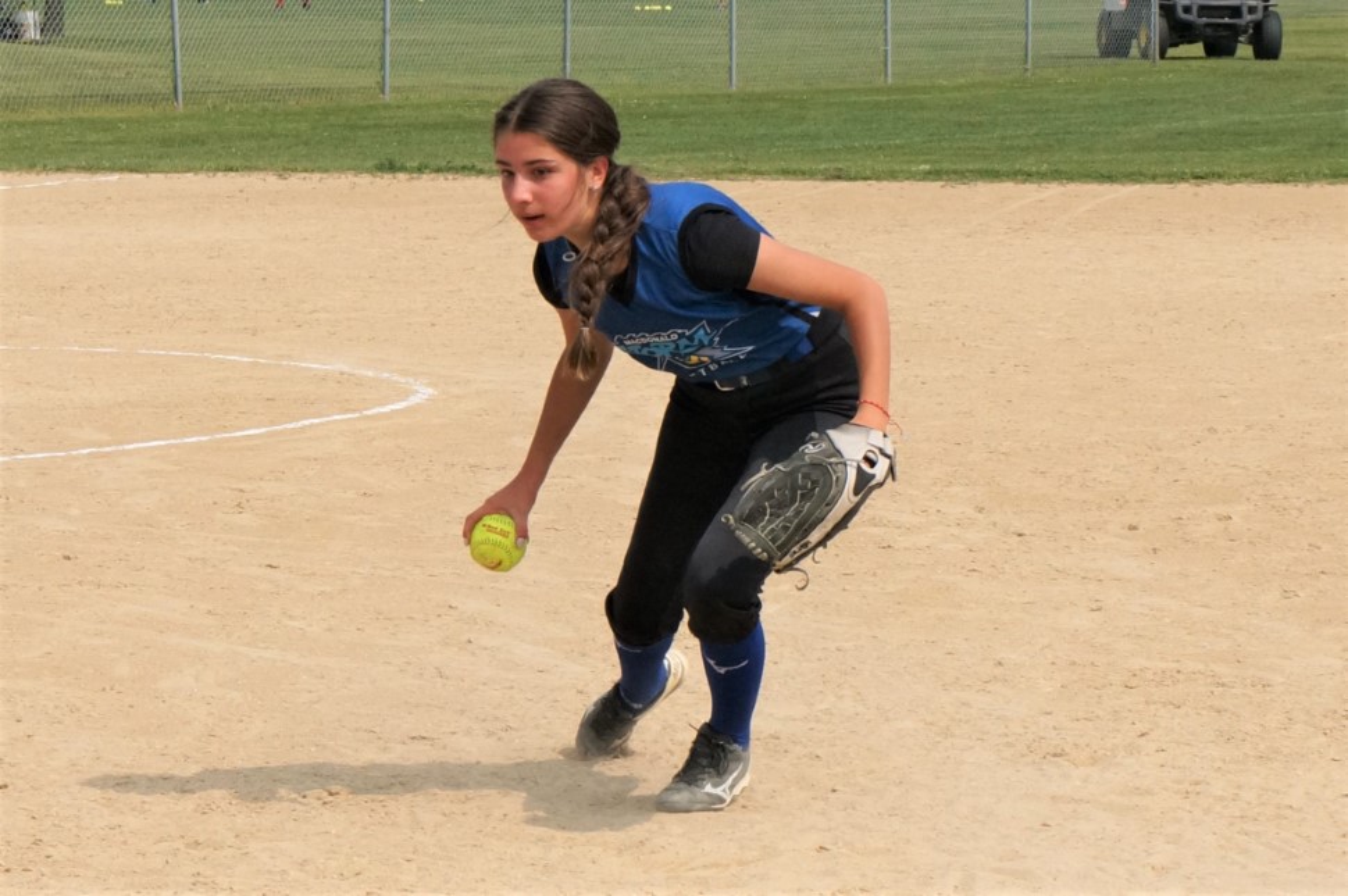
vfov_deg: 16.5
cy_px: 448
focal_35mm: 82
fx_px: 3086
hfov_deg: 24.6
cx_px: 674
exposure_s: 1/1600
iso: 800
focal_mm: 55
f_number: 11
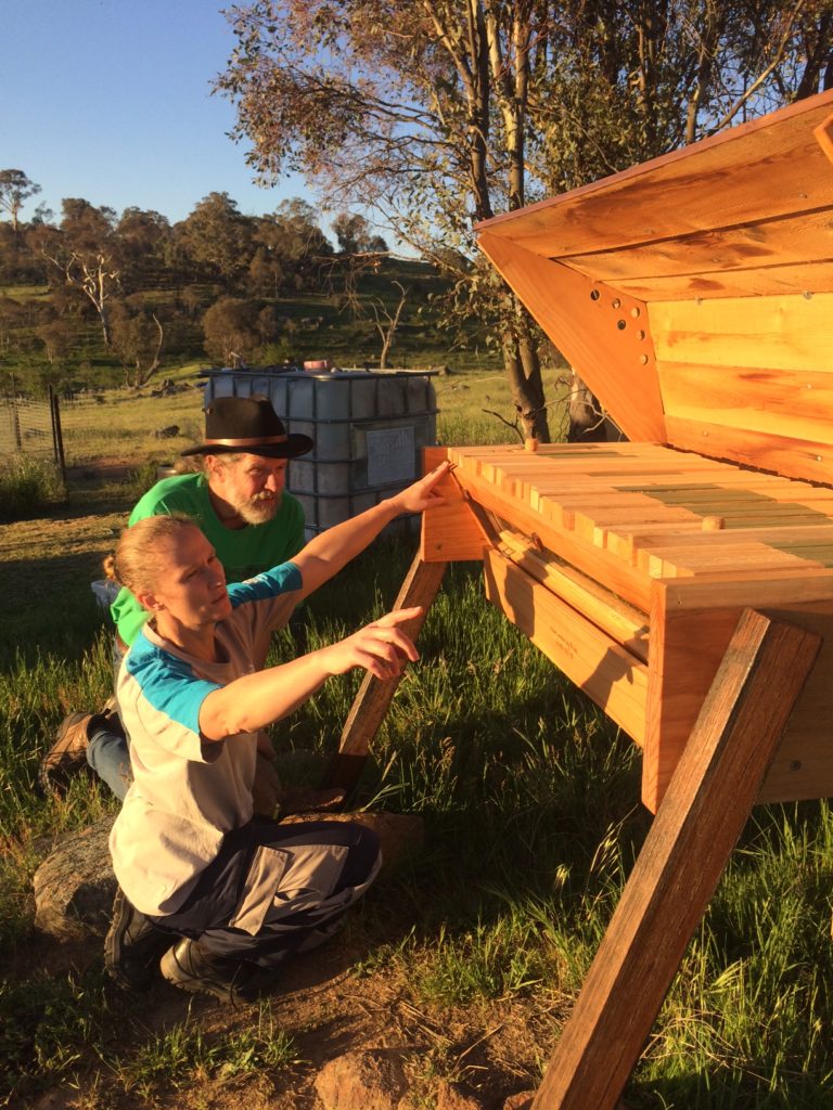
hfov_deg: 48.2
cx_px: 416
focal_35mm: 29
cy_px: 555
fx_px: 930
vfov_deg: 61.7
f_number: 2.2
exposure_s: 1/789
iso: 32
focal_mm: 4.15
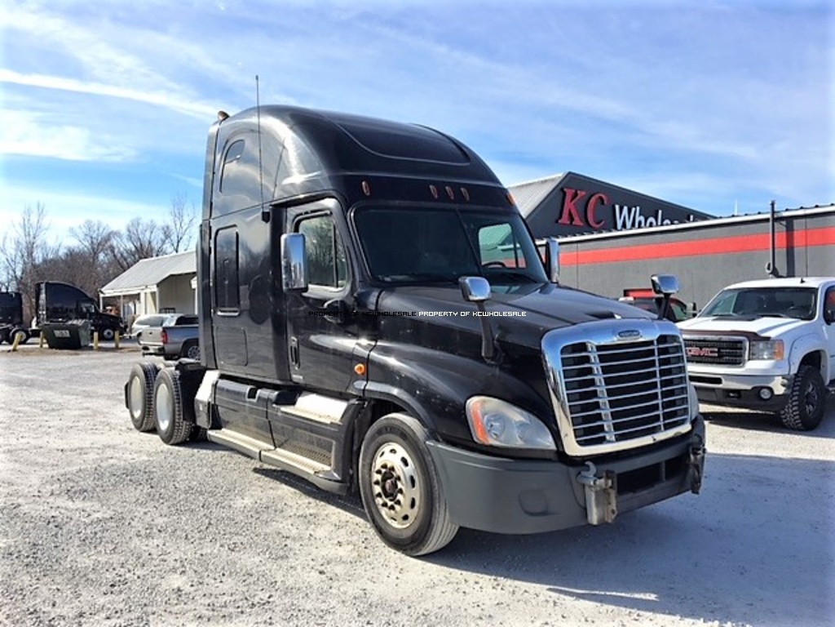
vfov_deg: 48.2
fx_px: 700
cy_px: 314
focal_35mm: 29
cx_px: 418
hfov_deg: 61.7
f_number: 2.2
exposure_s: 1/855
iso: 25
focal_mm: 4.15
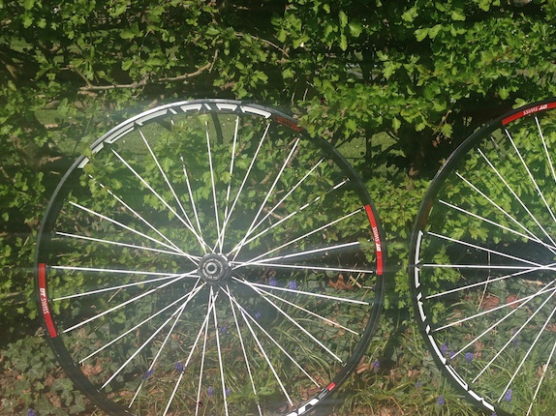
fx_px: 739
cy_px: 241
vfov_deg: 31.4
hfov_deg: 40.6
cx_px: 379
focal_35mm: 46
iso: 50
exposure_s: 1/1427
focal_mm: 4.12
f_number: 2.4
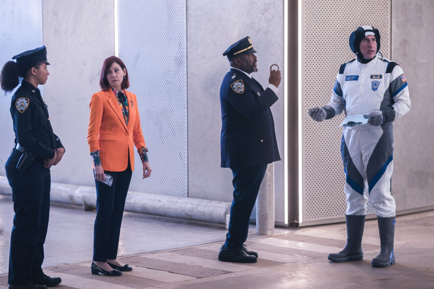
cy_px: 144
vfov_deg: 13.0
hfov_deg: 19.5
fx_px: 1266
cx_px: 217
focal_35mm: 105
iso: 200
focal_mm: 105
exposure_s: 1/320
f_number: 2
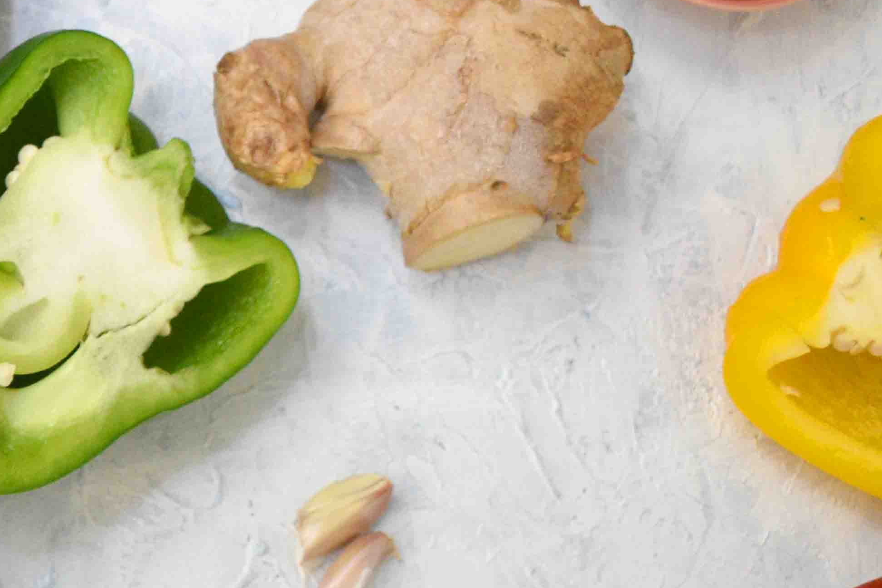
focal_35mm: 111
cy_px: 756
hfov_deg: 16.8
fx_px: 2719
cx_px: -435
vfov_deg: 12.0
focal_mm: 24
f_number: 5.6
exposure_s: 1/40
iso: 1250
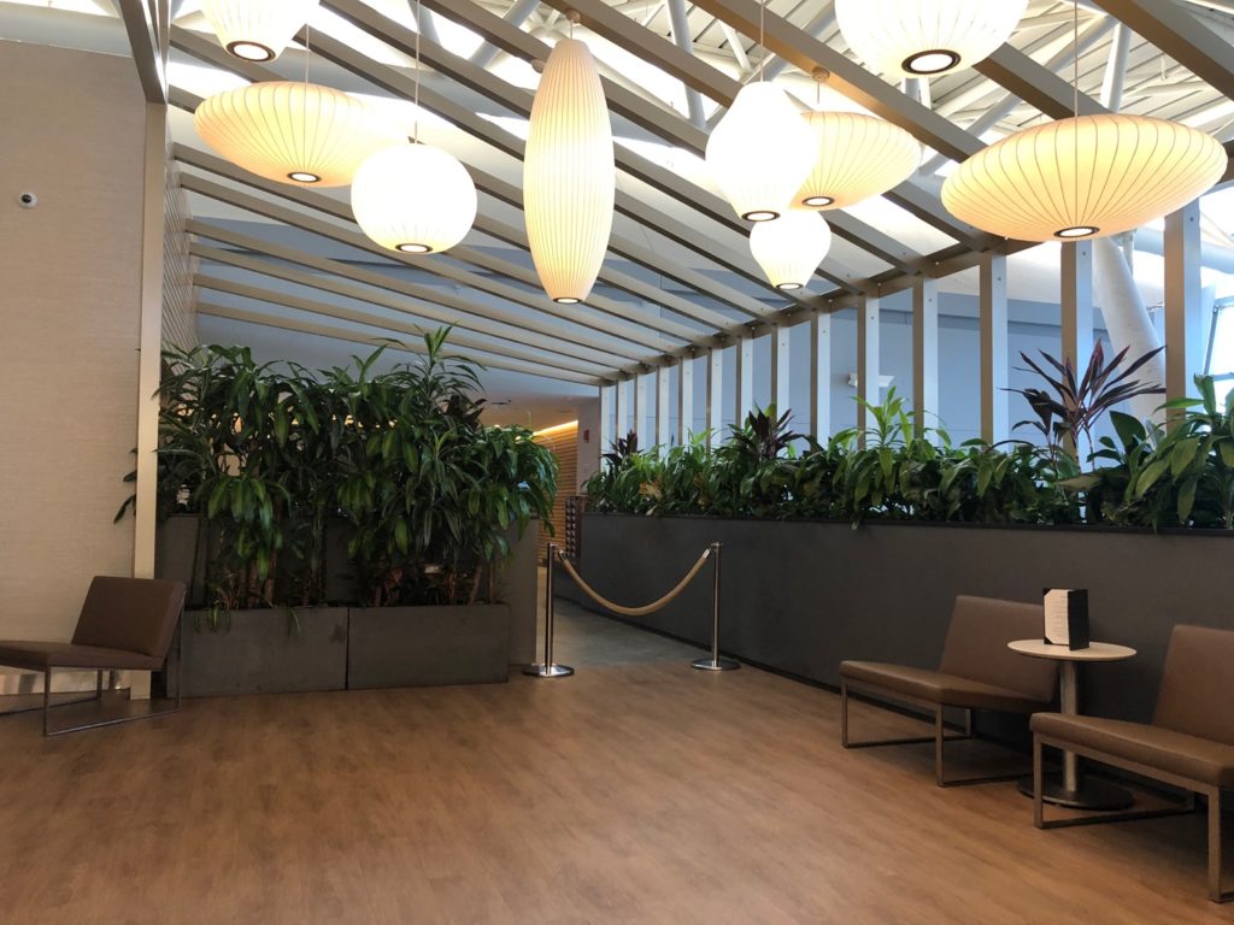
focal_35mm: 28
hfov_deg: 63.4
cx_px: 617
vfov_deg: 49.7
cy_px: 462
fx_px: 998
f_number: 1.8
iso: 40
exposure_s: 1/20
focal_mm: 4
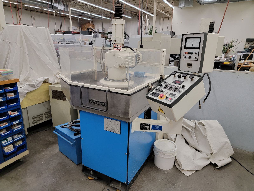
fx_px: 176
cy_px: 96
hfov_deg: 71.6
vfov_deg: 56.8
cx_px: 127
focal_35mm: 24
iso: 250
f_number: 1.8
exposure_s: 1/120
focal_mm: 6.7
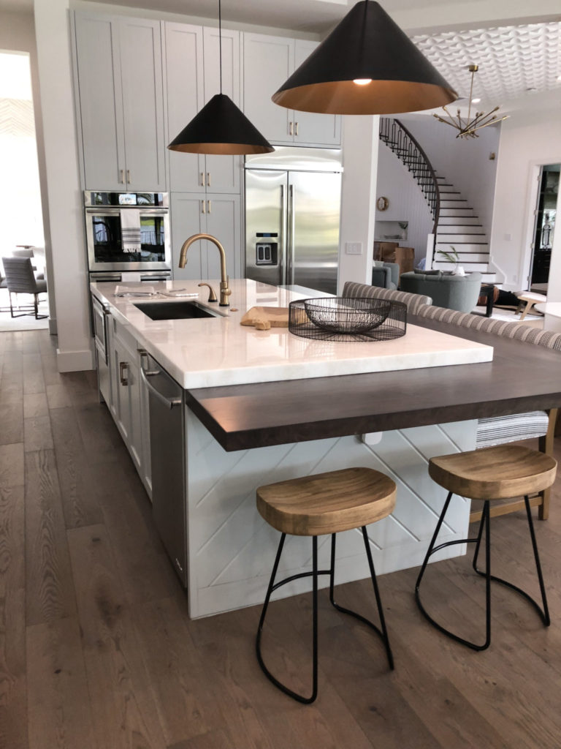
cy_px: 374
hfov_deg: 49.7
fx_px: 605
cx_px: 280
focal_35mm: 28
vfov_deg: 63.4
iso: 25
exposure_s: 1/30
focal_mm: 4
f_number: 1.8
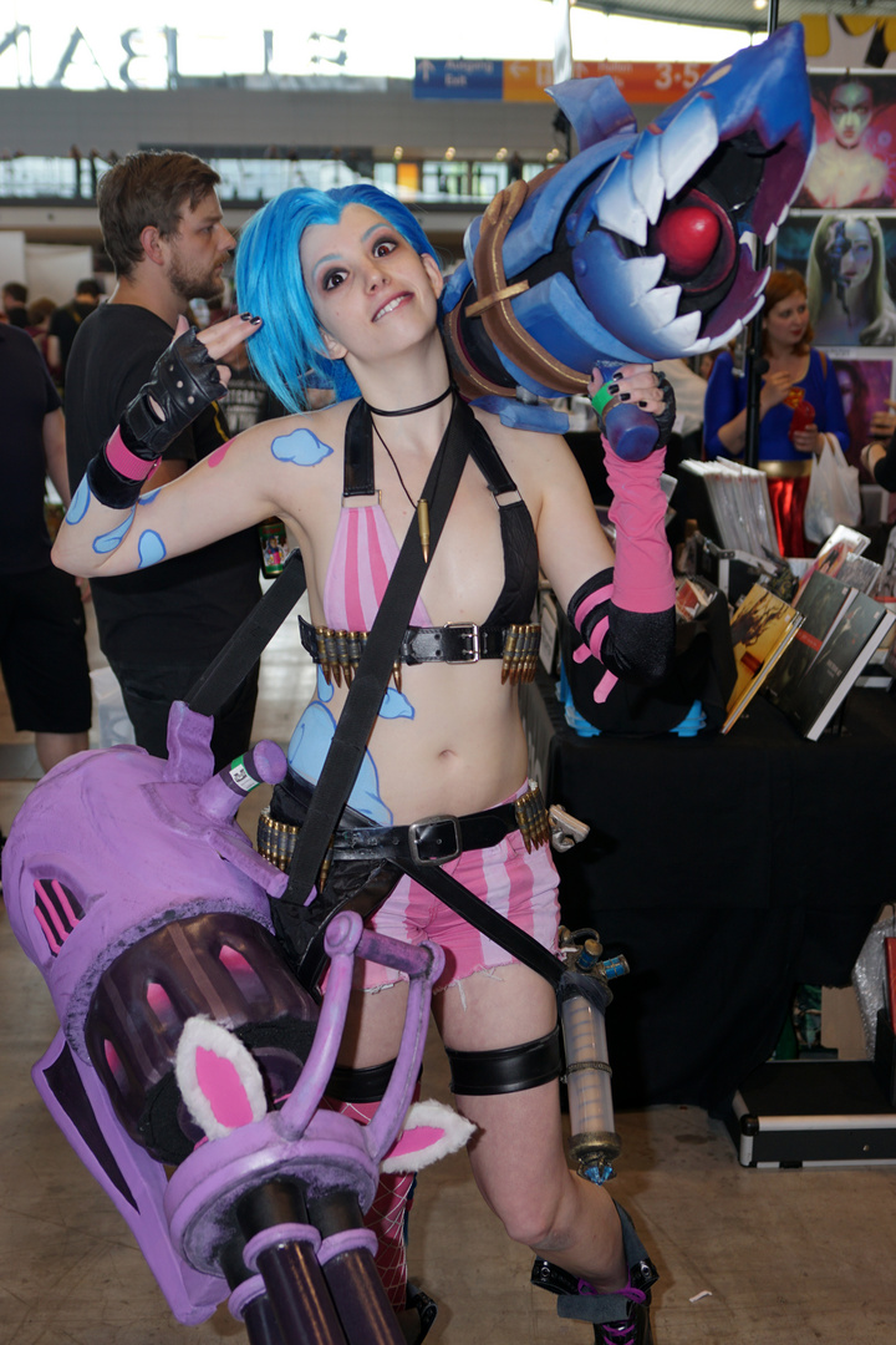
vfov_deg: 46.4
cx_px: 448
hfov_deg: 31.9
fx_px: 1568
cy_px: 672
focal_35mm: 42
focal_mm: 28
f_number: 2.8
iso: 160
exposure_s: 1/60
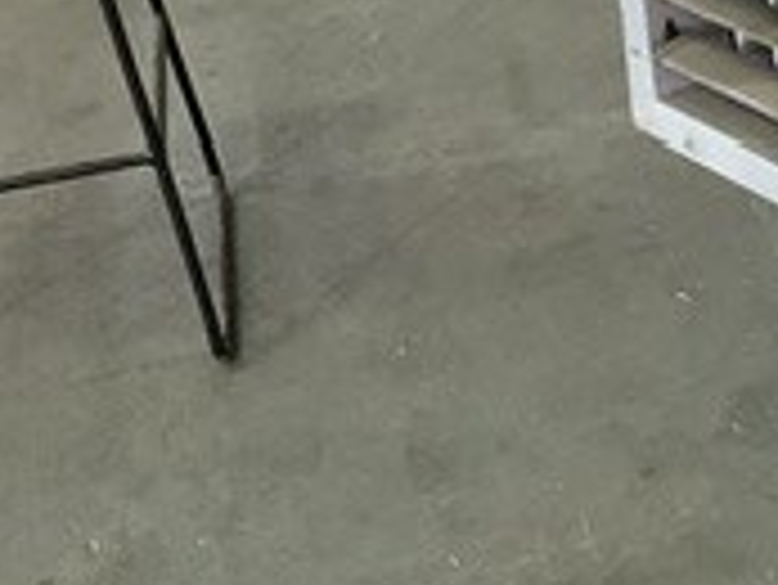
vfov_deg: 13.6
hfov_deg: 16.5
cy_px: -36
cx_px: 1210
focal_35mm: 107
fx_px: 2407
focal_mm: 3
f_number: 1.8
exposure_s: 1/33
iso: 200
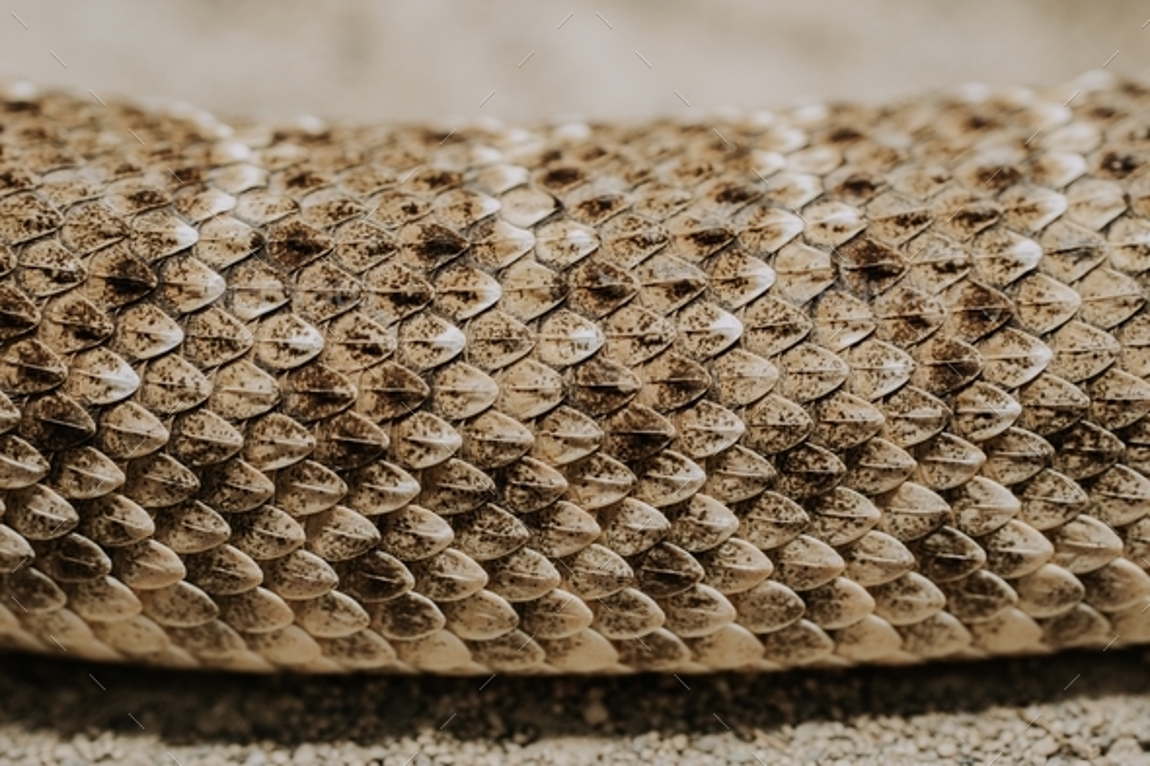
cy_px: 383
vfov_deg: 10.2
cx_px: 575
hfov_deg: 15.2
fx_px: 4311
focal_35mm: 135
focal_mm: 135
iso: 640
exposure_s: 1/320
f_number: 2.5
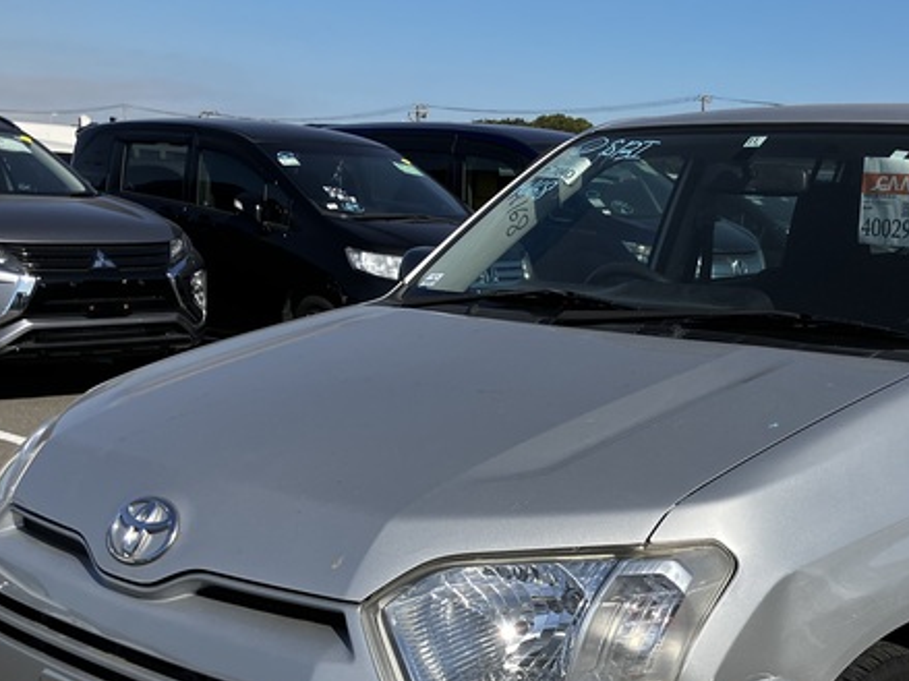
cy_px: 538
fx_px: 1339
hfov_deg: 36.8
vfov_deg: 28.0
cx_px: 663
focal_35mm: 51
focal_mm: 3.99
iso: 32
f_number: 1.8
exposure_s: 1/2208
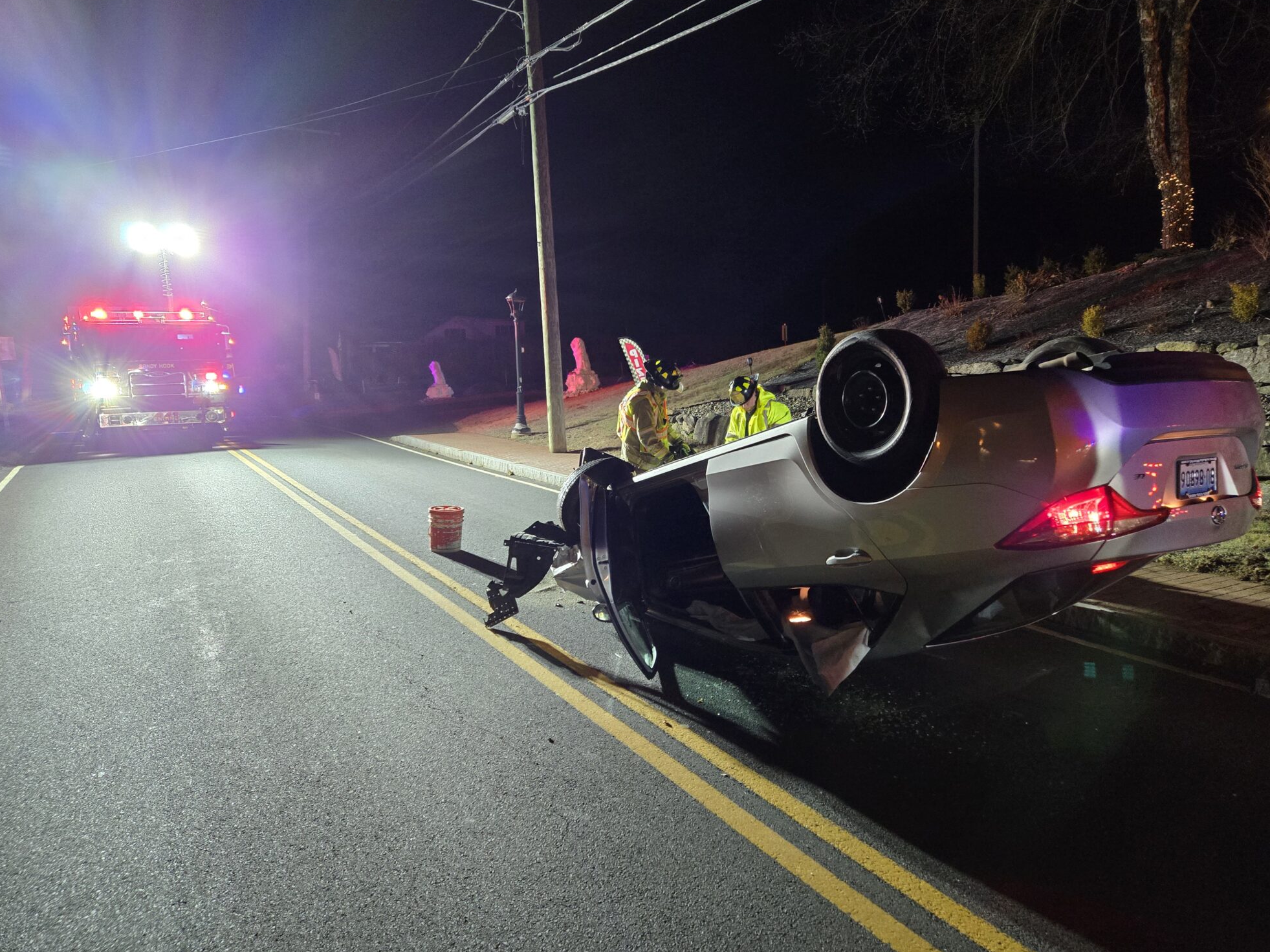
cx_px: 639
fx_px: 880
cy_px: 467
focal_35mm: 24
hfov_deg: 71.6
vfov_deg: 56.8
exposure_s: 1/60
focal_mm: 5.4
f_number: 1.8
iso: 640
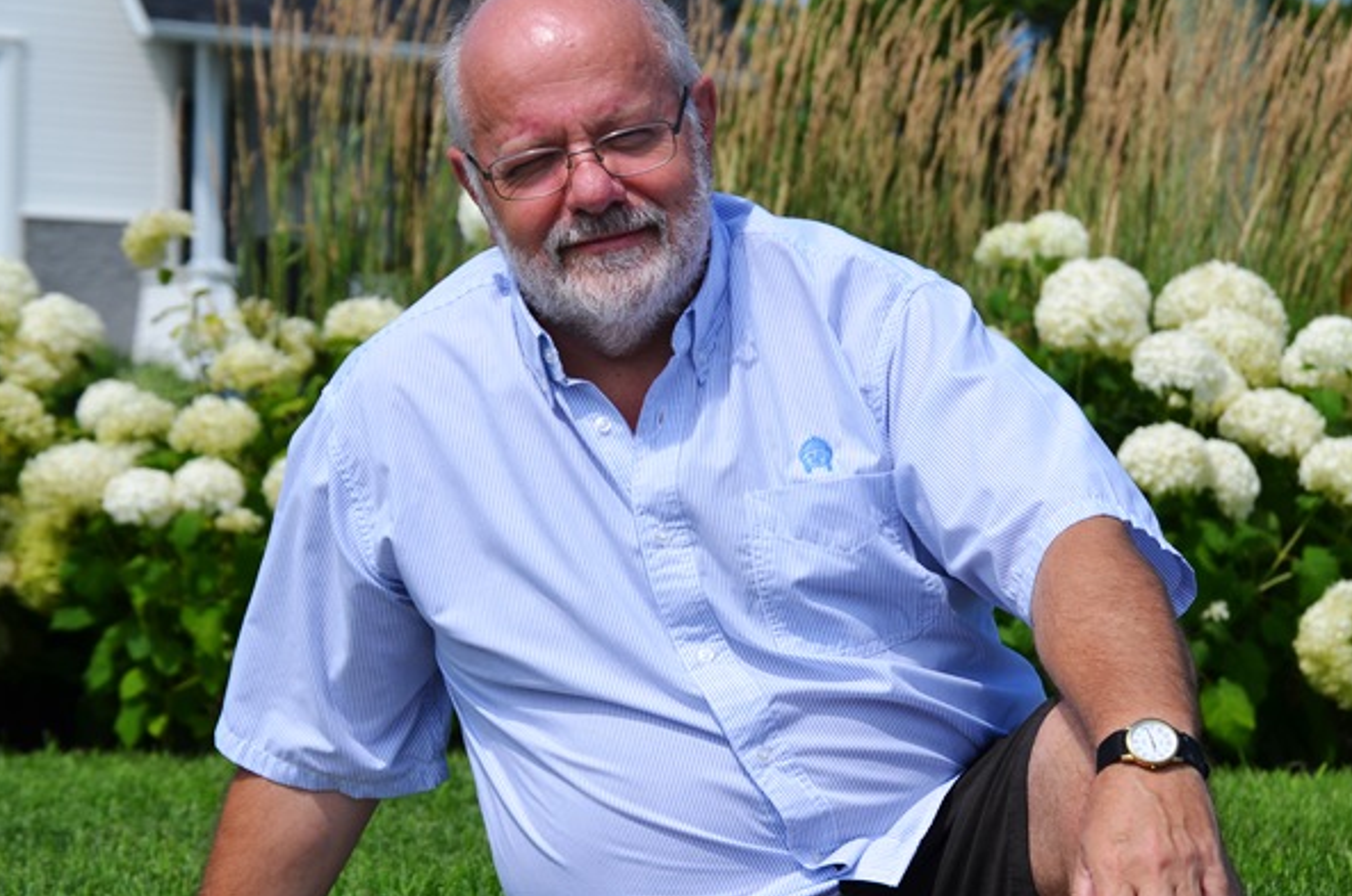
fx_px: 5685
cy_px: 559
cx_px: 898
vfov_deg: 9.0
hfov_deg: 13.5
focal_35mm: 152
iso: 200
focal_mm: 75
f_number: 8
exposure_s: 1/1000
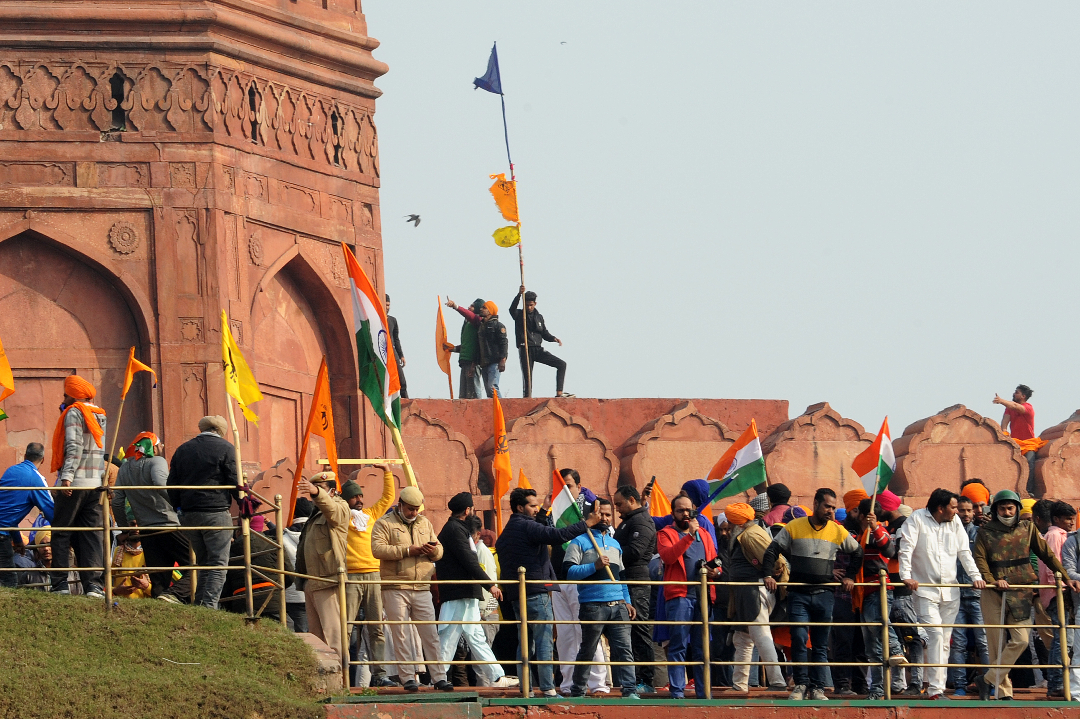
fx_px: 5996
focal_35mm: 200
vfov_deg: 6.9
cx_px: 540
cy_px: 360
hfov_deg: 10.3
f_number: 14
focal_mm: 200
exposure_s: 1/250
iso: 400
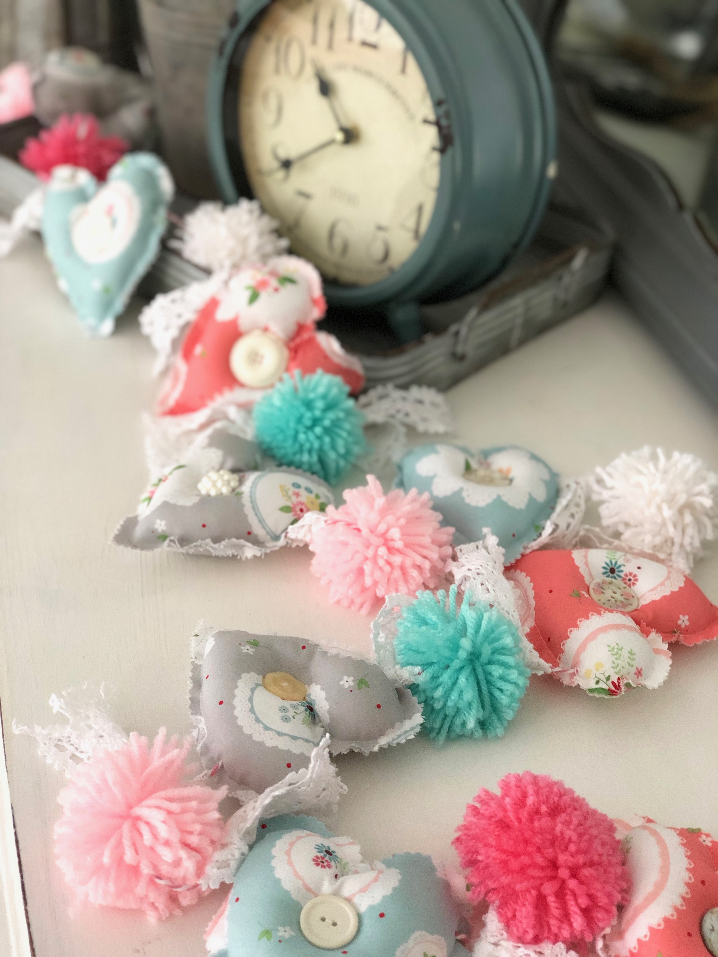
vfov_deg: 36.8
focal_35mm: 52
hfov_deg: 28.0
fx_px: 1438
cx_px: 359
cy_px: 478
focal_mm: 6
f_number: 2.4
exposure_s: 1/24
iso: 160
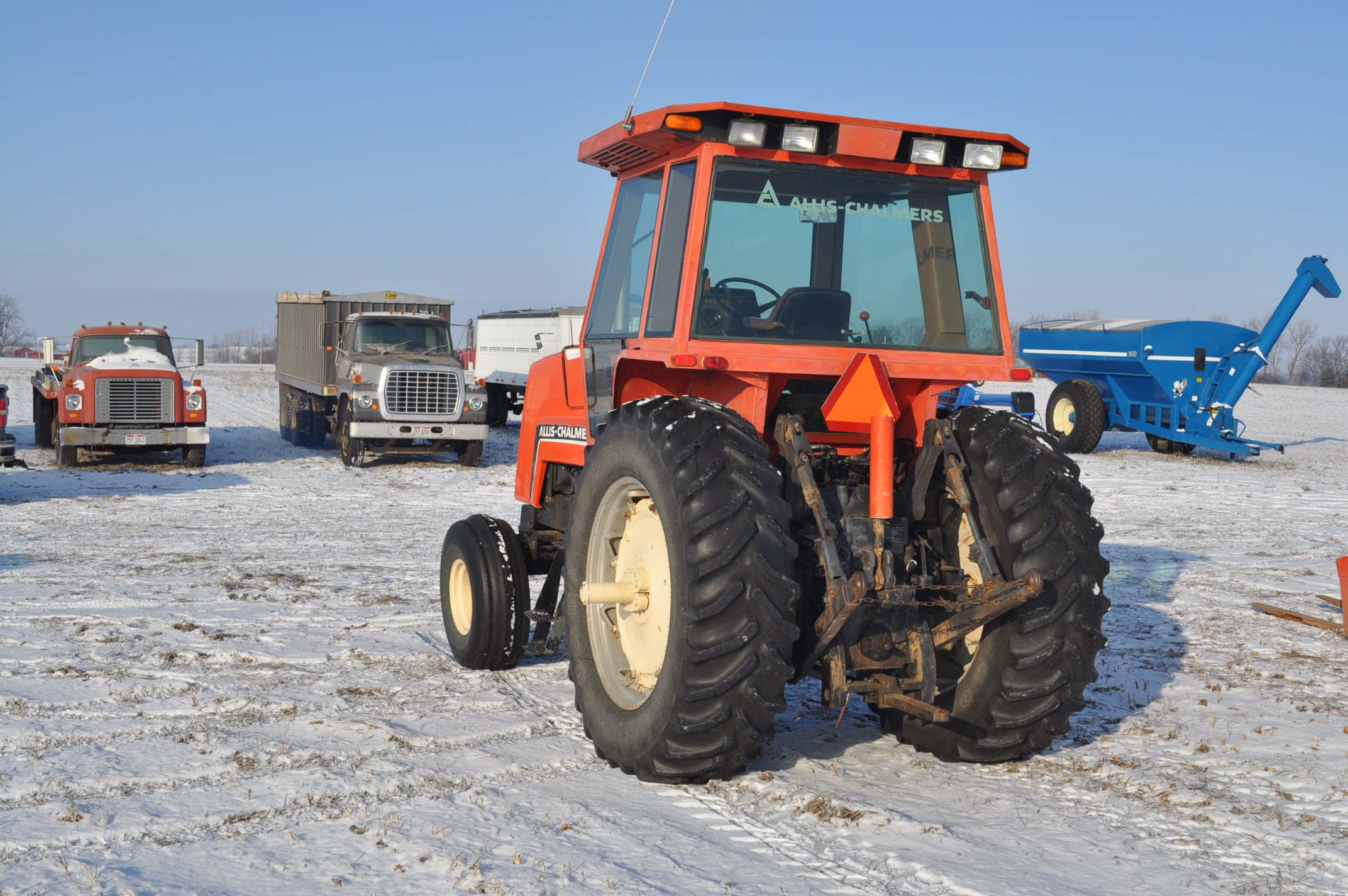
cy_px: 448
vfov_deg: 30.8
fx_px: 1627
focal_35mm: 44
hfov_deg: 45.0
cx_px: 674
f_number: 10
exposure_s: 1/400
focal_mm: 29
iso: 200
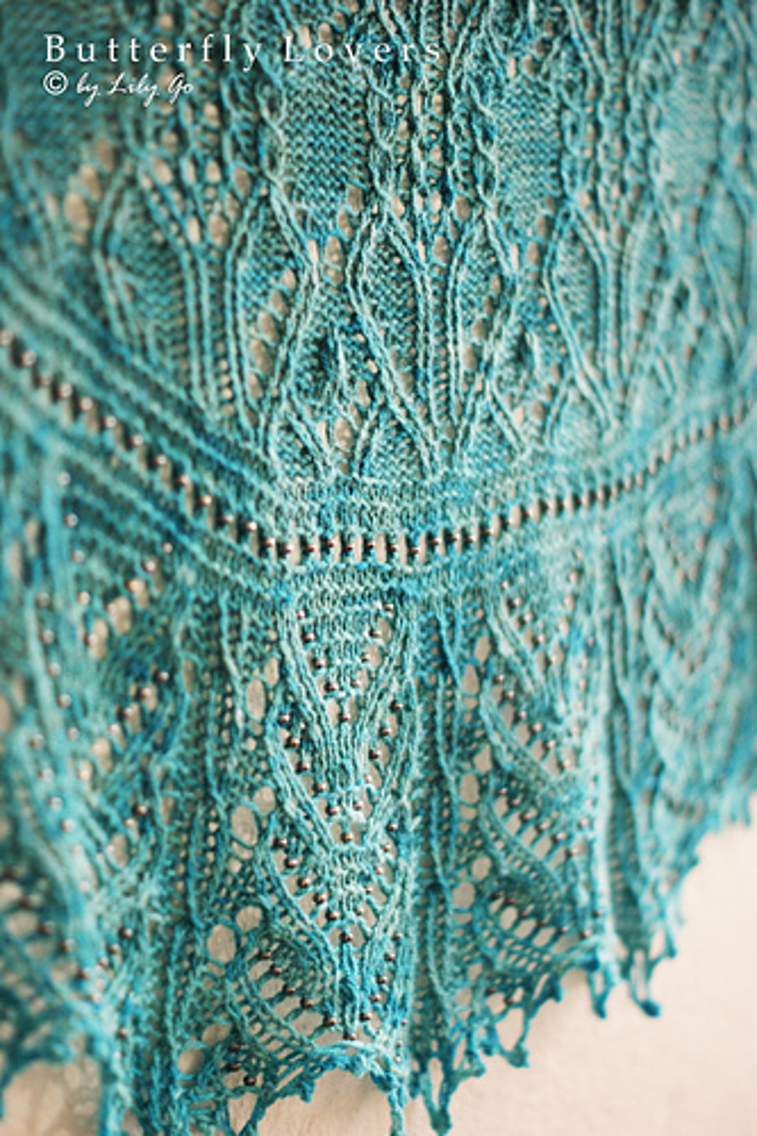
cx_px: 378
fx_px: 2367
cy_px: 568
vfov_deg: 27.0
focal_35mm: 75
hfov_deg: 18.2
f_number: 2
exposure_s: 1/80
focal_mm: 50
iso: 320
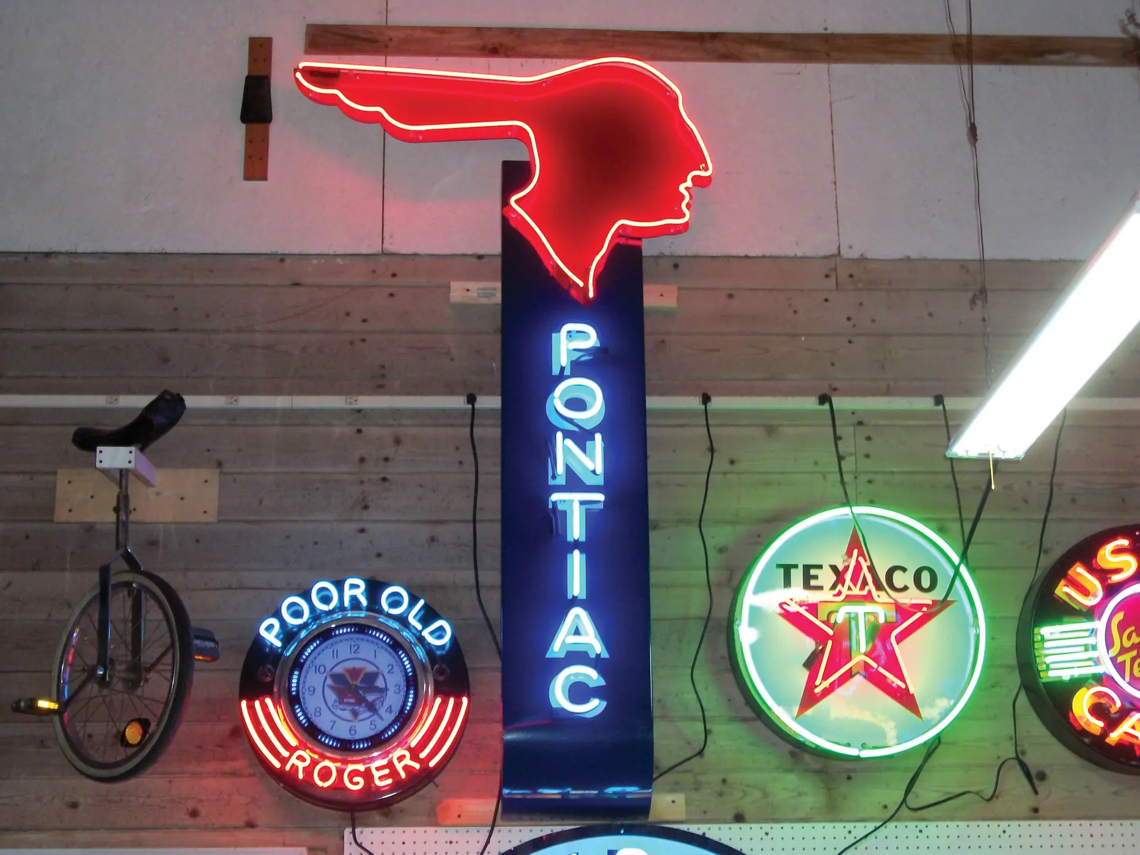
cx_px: 570
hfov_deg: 31.2
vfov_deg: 23.7
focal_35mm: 62
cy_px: 428
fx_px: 2042
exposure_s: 1/50
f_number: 4.1
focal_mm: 11
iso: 250
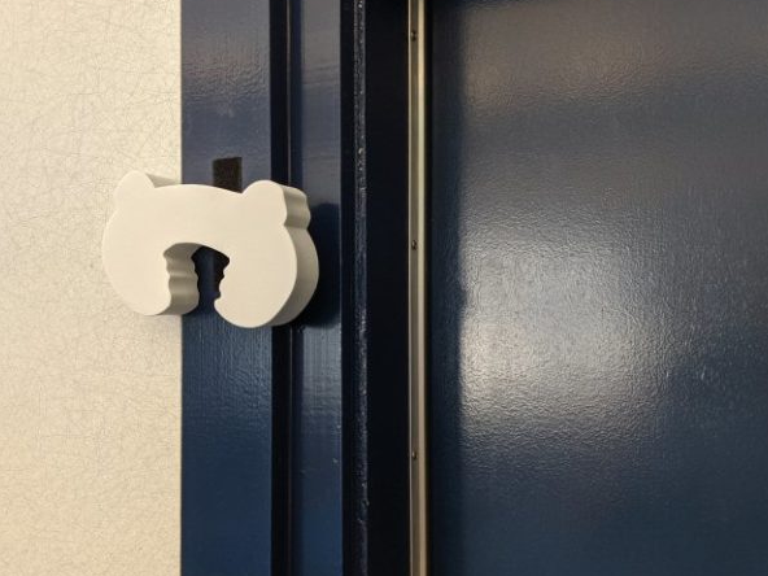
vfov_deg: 40.7
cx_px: 352
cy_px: 313
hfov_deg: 52.6
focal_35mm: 35
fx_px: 777
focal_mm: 4.44
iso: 260
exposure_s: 1/120
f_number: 1.8
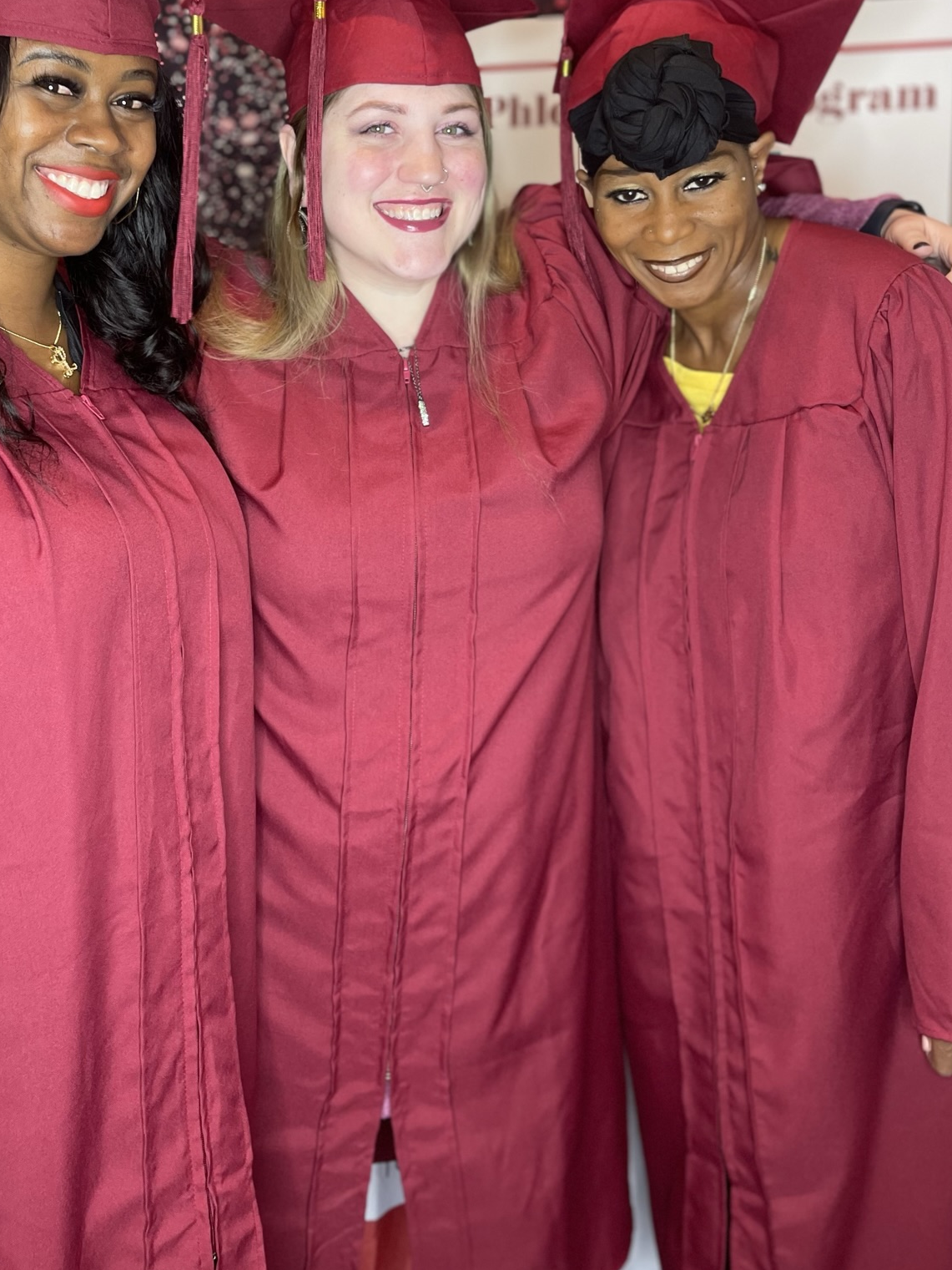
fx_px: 1283
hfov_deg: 40.5
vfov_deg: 51.8
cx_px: 383
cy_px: 438
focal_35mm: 35
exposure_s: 1/60
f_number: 1.6
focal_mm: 5.1
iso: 80
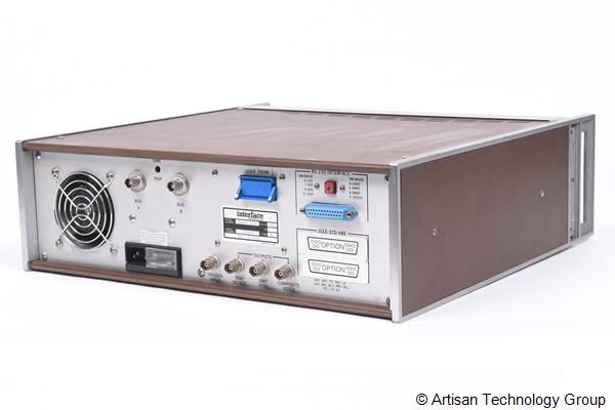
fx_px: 820
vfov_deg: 28.1
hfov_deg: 41.1
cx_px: 308
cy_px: 205
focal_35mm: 48
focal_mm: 32
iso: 200
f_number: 14
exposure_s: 1/200
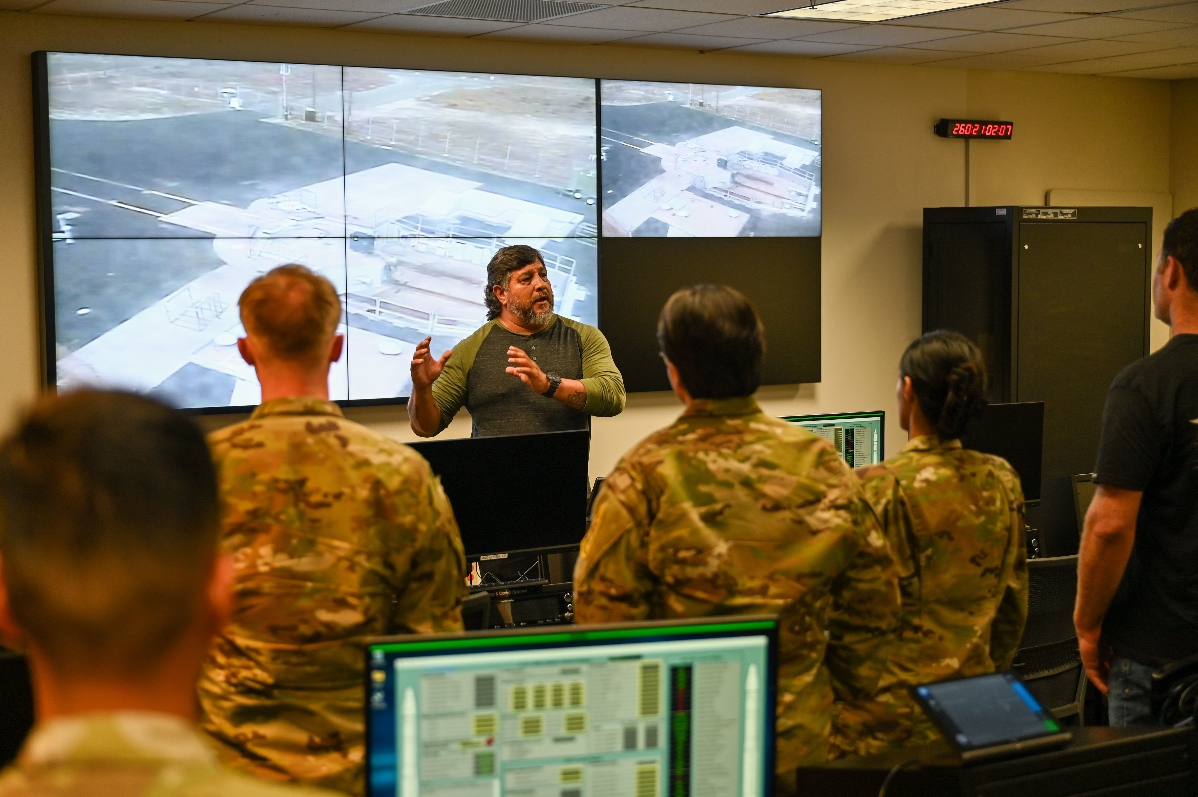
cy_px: 398
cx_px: 599
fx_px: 1829
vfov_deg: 24.6
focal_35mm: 55
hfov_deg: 36.3
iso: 400
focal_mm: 55
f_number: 2.8
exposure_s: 1/125
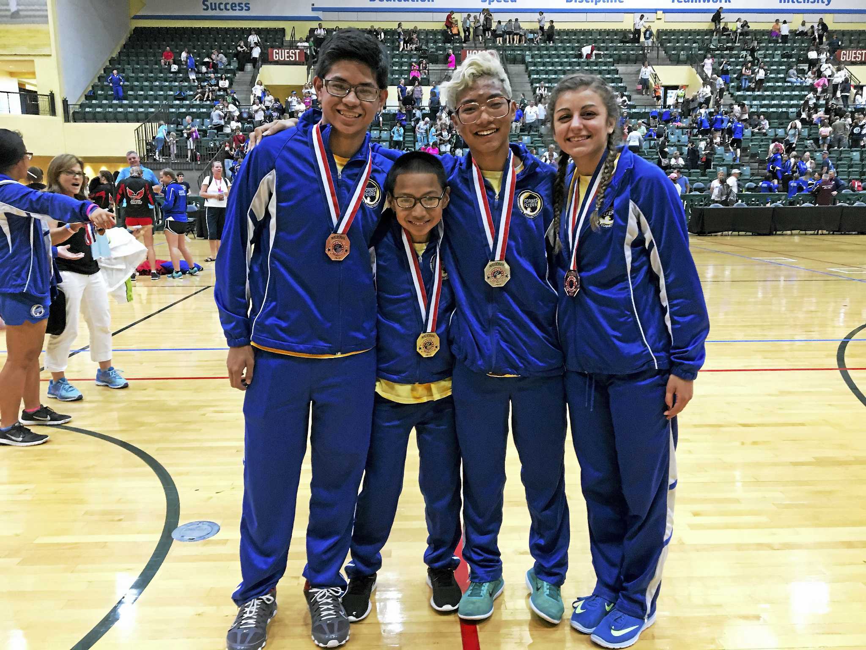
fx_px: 726
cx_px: 433
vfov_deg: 48.2
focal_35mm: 29
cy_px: 325
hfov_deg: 61.7
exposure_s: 1/17
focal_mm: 4.15
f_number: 2.2
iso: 200
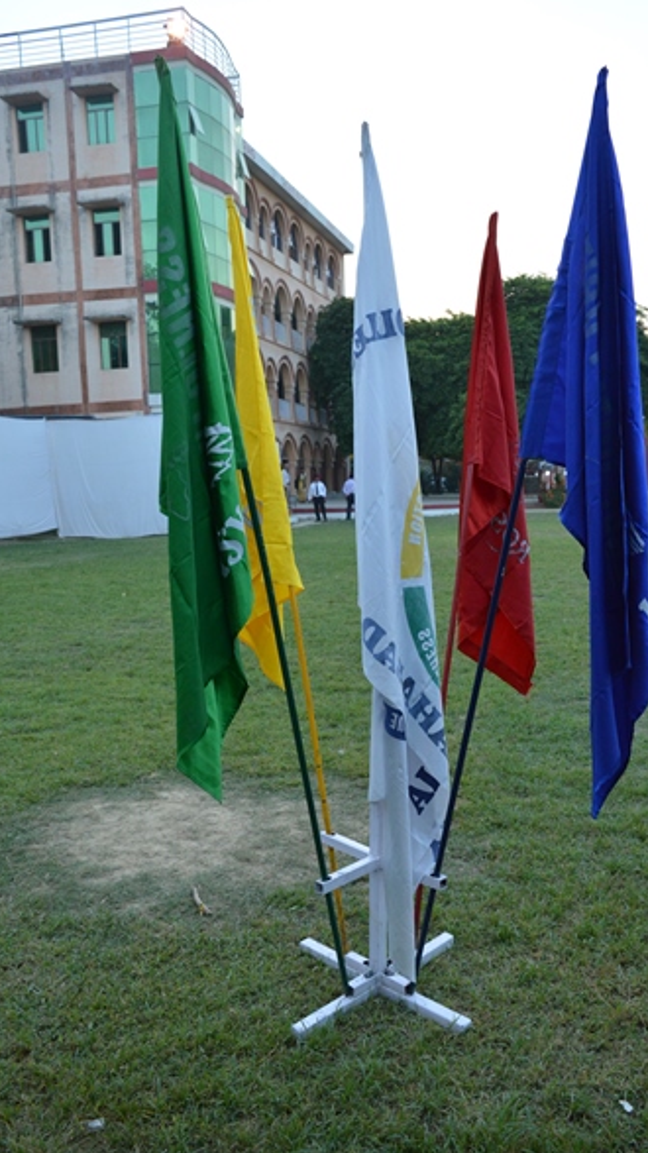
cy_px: 574
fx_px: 886
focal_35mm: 29
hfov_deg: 40.0
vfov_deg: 66.1
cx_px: 389
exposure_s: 1/250
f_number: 5.6
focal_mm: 18
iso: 800
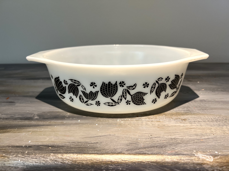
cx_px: 114
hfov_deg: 67.3
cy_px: 86
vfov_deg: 53.1
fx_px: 172
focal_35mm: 26
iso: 64
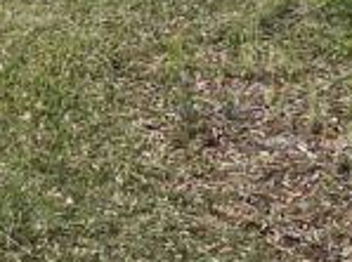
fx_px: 1025
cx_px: -191
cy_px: -215
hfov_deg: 17.4
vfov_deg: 13.1
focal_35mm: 101
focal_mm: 5.1
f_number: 1.6
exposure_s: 1/3165
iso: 32
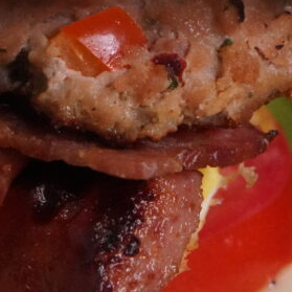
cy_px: 116
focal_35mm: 273
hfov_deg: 6.4
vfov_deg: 6.4
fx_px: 2605
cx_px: 176
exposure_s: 1/800
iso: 10000
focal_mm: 70
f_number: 10
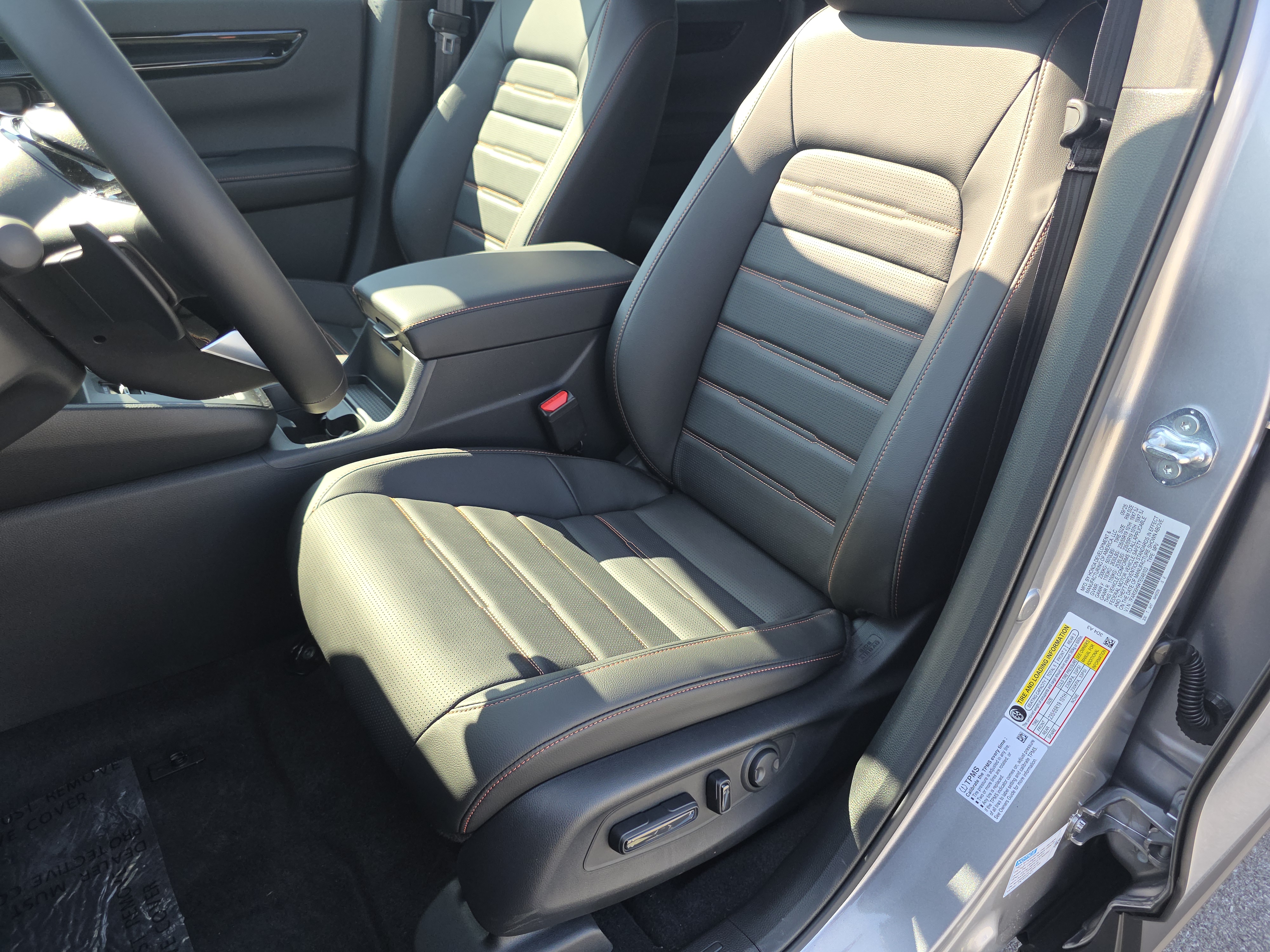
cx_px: 635
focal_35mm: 23
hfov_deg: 73.9
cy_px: 476
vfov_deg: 58.9
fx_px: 844
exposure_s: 1/359
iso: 50
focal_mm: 6.3
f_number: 1.7
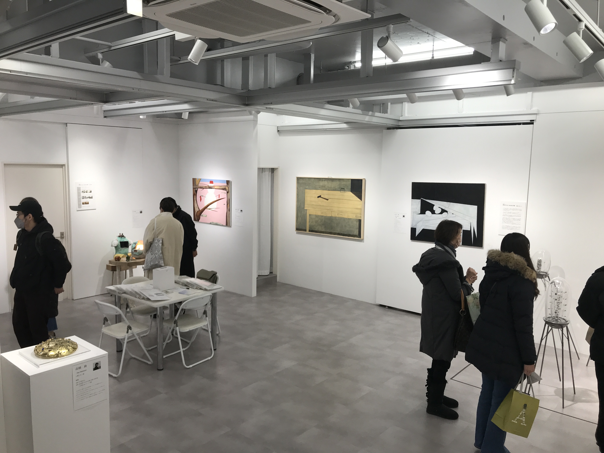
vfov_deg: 49.7
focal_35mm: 28
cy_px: 226
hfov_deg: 63.4
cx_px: 302
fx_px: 489
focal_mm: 3.99
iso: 32
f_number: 1.8
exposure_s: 1/100
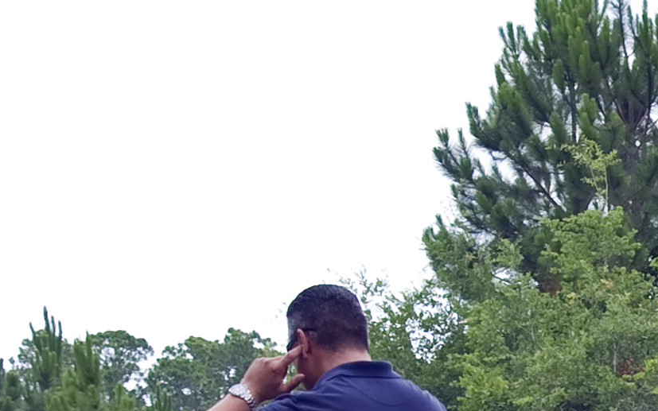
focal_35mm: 262
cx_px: 1172
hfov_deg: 7.8
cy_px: 719
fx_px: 4699
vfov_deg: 5.0
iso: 200
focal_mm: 50
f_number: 8
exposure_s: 1/100
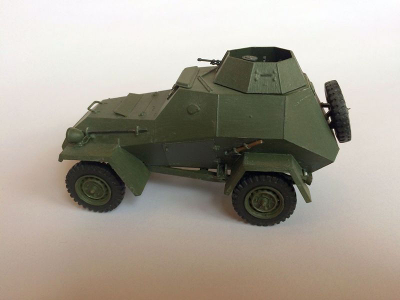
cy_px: 150
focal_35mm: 29
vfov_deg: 48.2
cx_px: 200
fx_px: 335
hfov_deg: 61.7
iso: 50
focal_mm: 4.15
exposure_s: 1/50
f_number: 2.2
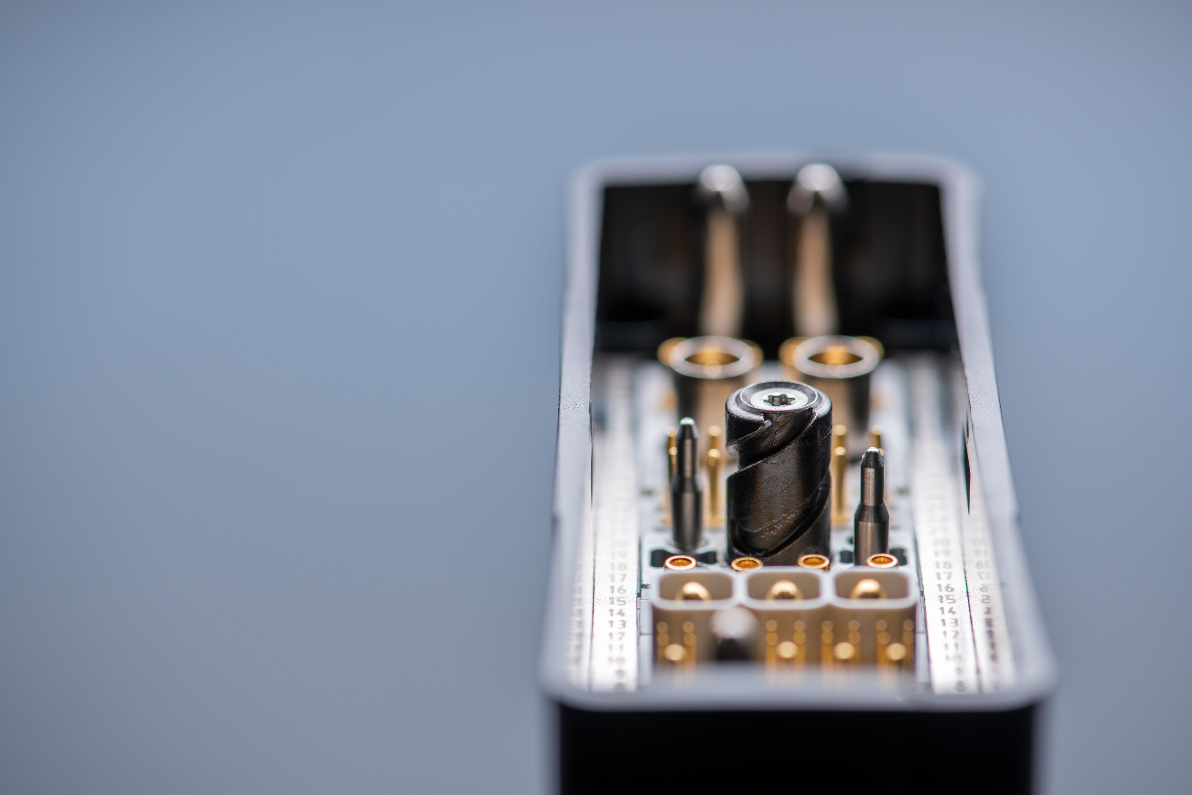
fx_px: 3510
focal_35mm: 106
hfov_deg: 19.3
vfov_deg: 12.9
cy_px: 400
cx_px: 592
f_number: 6.3
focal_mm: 105
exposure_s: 1/160
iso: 50
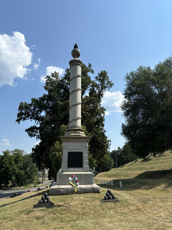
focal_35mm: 26
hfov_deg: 53.1
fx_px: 172
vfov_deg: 67.3
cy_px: 115
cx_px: 86
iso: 50
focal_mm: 5.96
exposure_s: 1/3937
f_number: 1.6
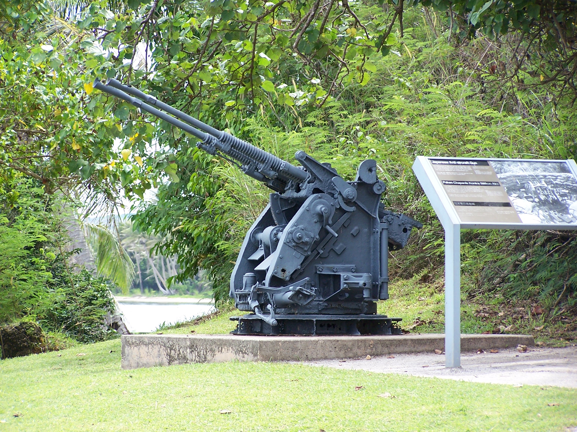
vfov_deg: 7.1
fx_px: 3484
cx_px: 288
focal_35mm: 209
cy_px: 216
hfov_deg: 9.5
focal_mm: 34.6
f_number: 3.2
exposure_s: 1/250
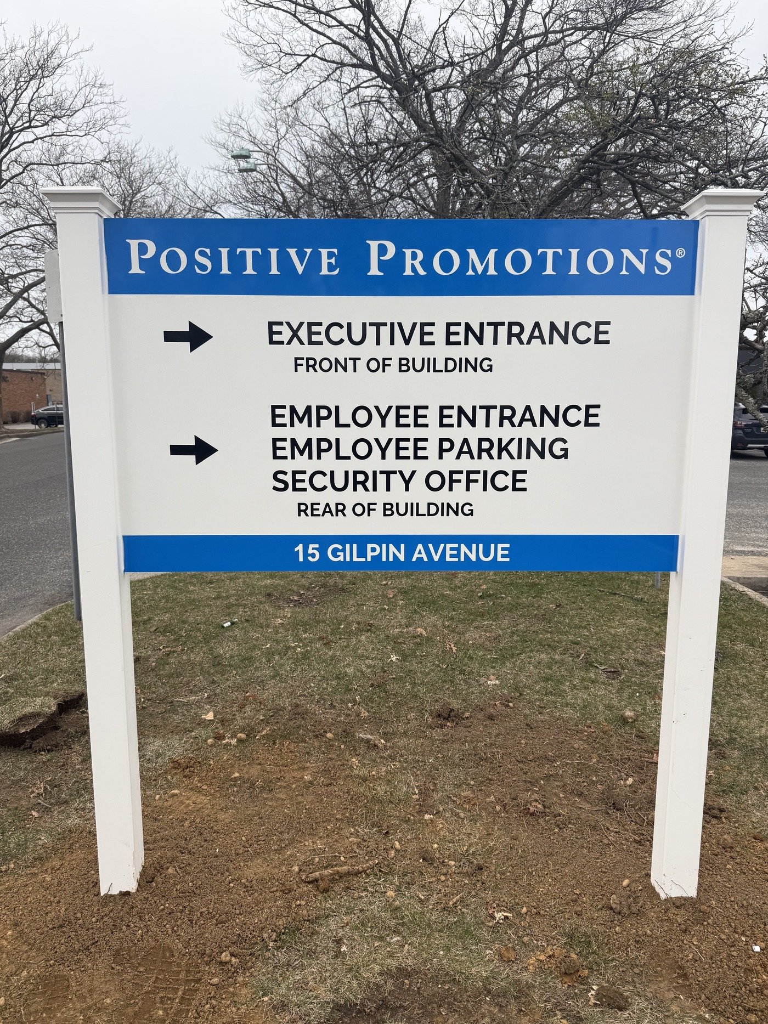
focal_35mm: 24
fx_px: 710
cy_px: 512
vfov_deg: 71.6
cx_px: 384
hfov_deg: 56.8
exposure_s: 1/840
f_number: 1.78
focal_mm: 6.76
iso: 80
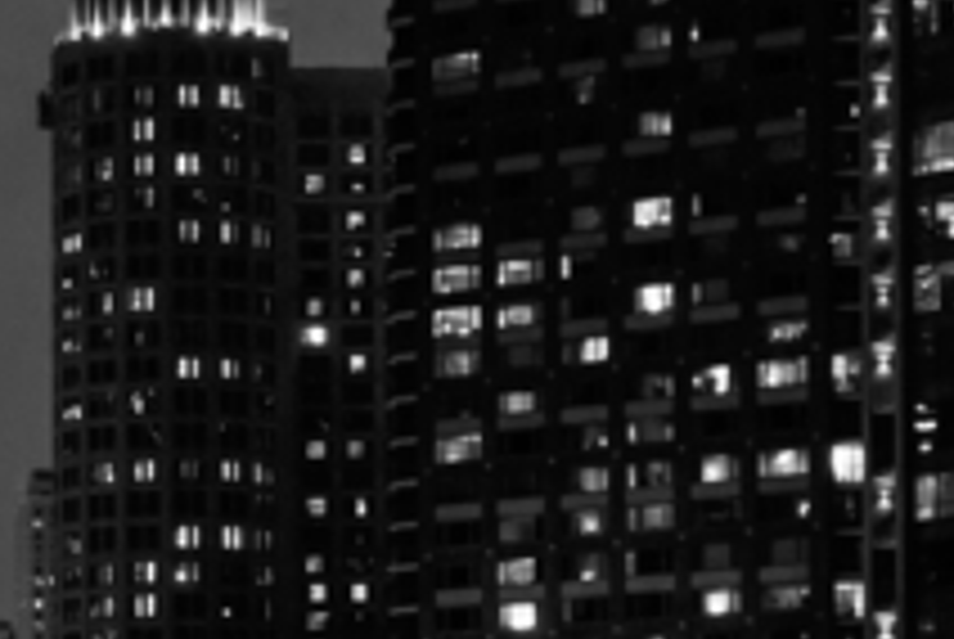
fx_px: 4723
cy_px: 104
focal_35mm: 178
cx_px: -310
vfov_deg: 7.7
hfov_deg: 11.2
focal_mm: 28
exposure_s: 1/1.25
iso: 400
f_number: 9
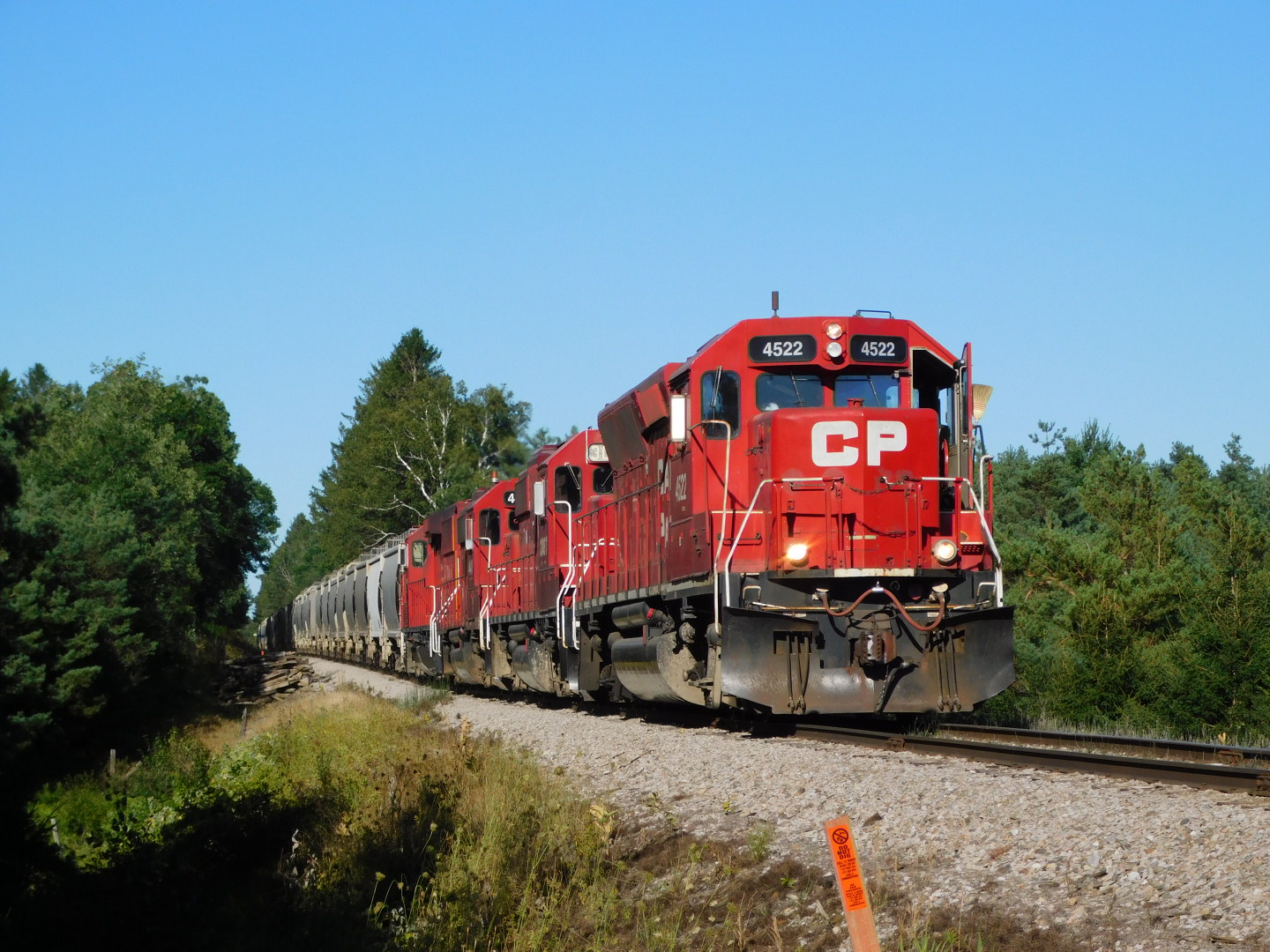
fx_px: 3632
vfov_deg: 14.9
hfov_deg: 19.8
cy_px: 476
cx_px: 635
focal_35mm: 99
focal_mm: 17.6
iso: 125
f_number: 4.6
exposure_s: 1/1000
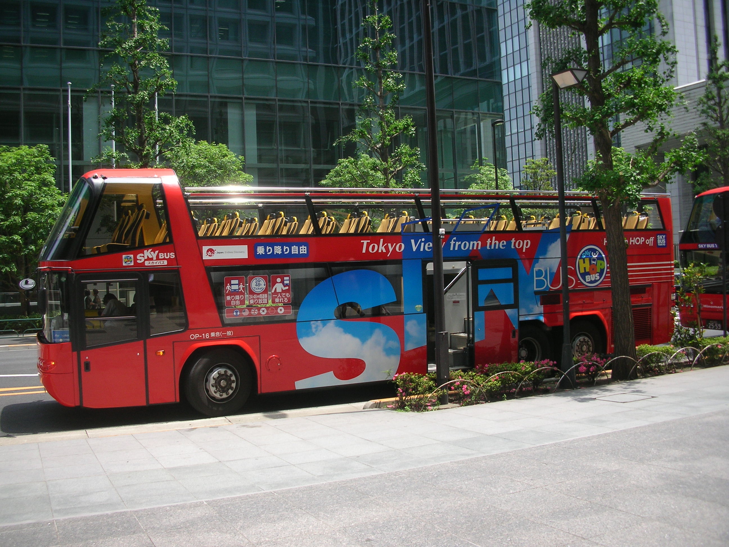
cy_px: 274
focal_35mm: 35
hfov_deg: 52.6
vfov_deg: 40.7
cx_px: 364
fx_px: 737
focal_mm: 5.8
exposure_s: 1/237
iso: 50
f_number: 3
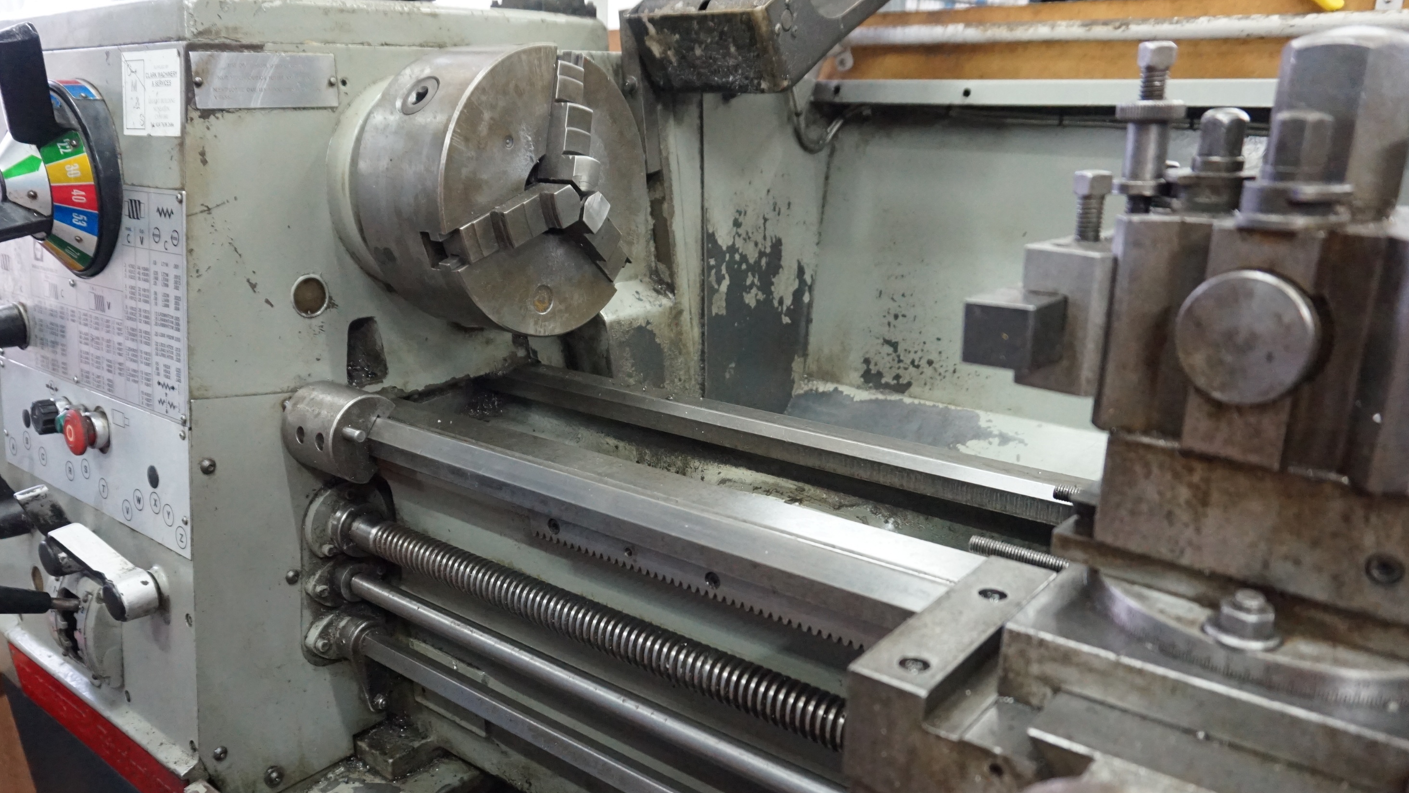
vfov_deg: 41.3
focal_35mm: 28
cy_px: 475
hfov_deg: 67.9
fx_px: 1046
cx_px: 670
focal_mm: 16
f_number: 3.5
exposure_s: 1/80
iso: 3200
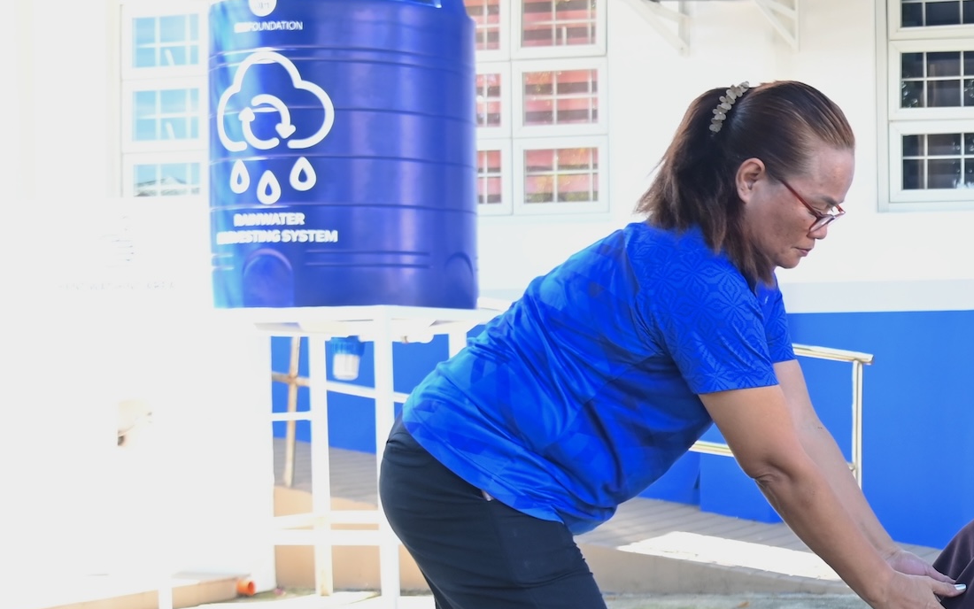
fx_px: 1991
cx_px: 1171
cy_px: 382
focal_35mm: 75
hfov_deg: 24.8
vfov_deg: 17.4
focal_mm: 27
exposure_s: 1/250
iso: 500
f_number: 4
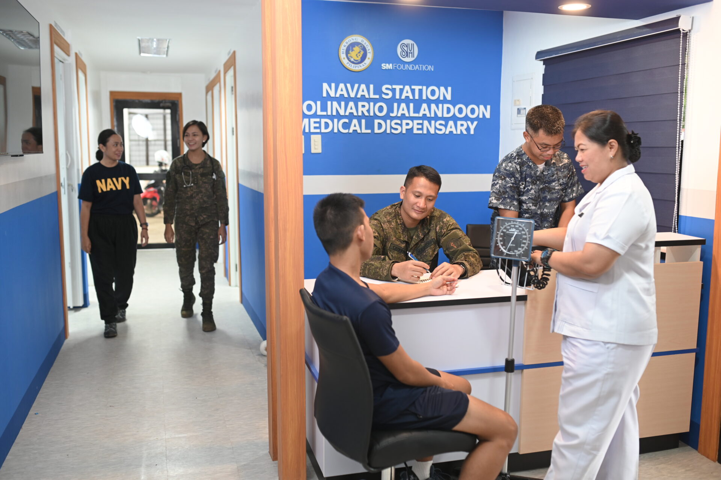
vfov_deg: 37.8
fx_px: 701
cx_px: 360
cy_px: 240
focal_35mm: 35
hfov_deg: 54.4
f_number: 2.2
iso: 640
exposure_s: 1/100
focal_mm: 35
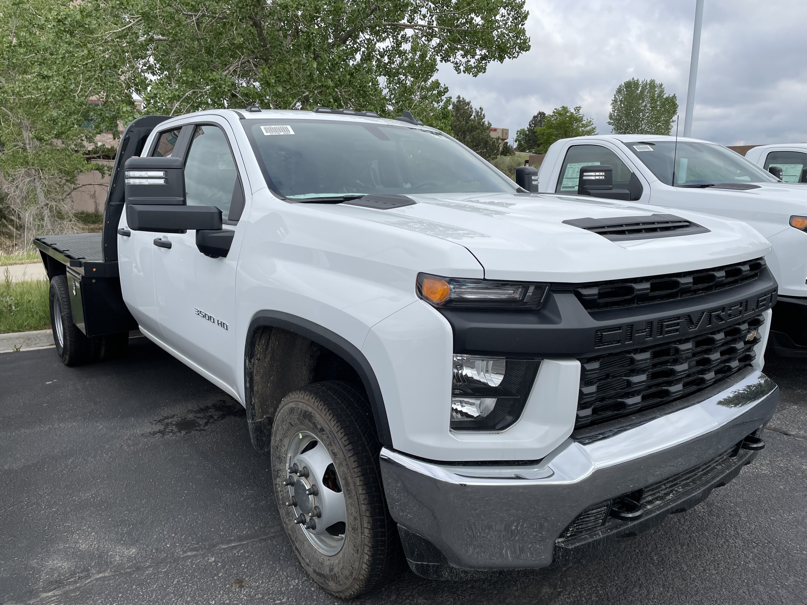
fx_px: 606
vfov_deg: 53.1
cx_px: 404
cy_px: 302
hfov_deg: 67.3
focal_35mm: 26
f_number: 1.6
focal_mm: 4.2
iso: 32
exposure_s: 1/2882
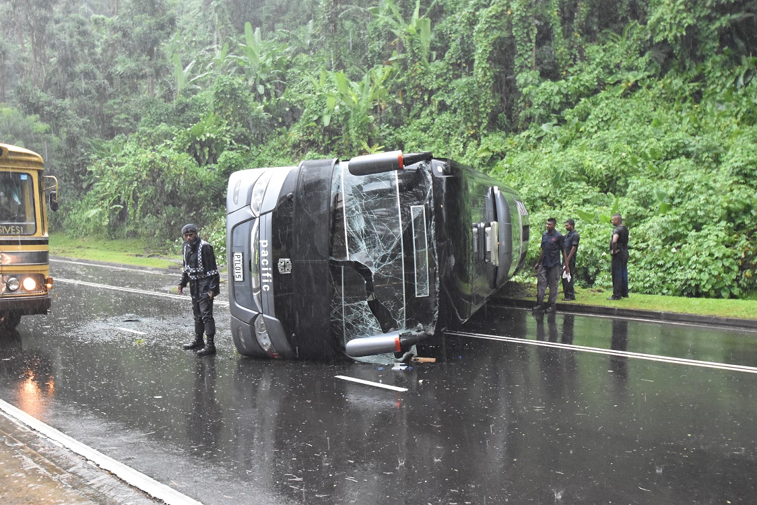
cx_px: 378
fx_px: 757
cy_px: 252
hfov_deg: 53.1
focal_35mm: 36
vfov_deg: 36.9
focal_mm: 24
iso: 5000
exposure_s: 1/160
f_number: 4.5
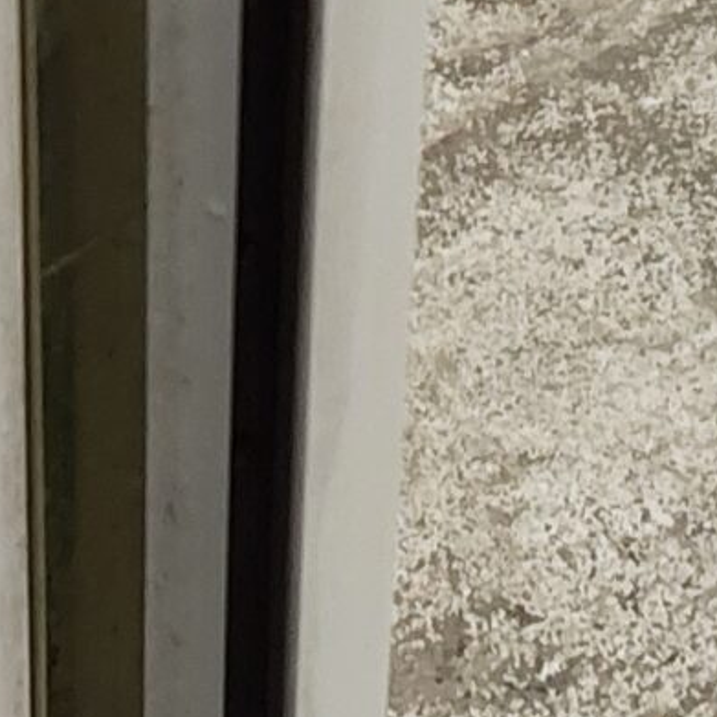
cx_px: 97
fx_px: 3796
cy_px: -138
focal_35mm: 162
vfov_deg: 10.6
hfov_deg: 10.7
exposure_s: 1/50
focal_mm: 2.91
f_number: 1.9
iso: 64
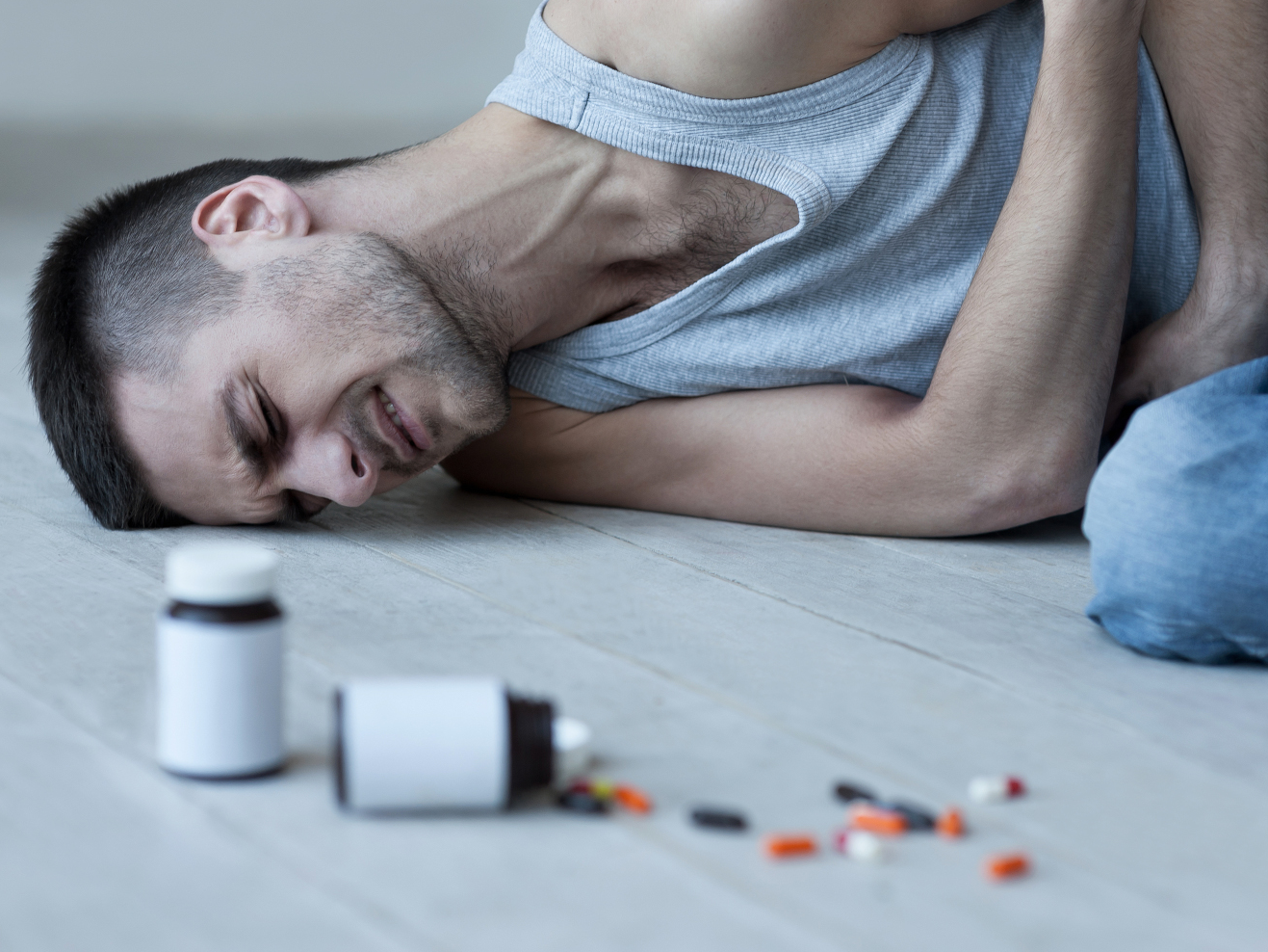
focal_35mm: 93
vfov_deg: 15.9
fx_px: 3407
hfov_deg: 21.1
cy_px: 477
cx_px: 639
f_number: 2.8
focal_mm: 85
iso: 200
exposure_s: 1/160
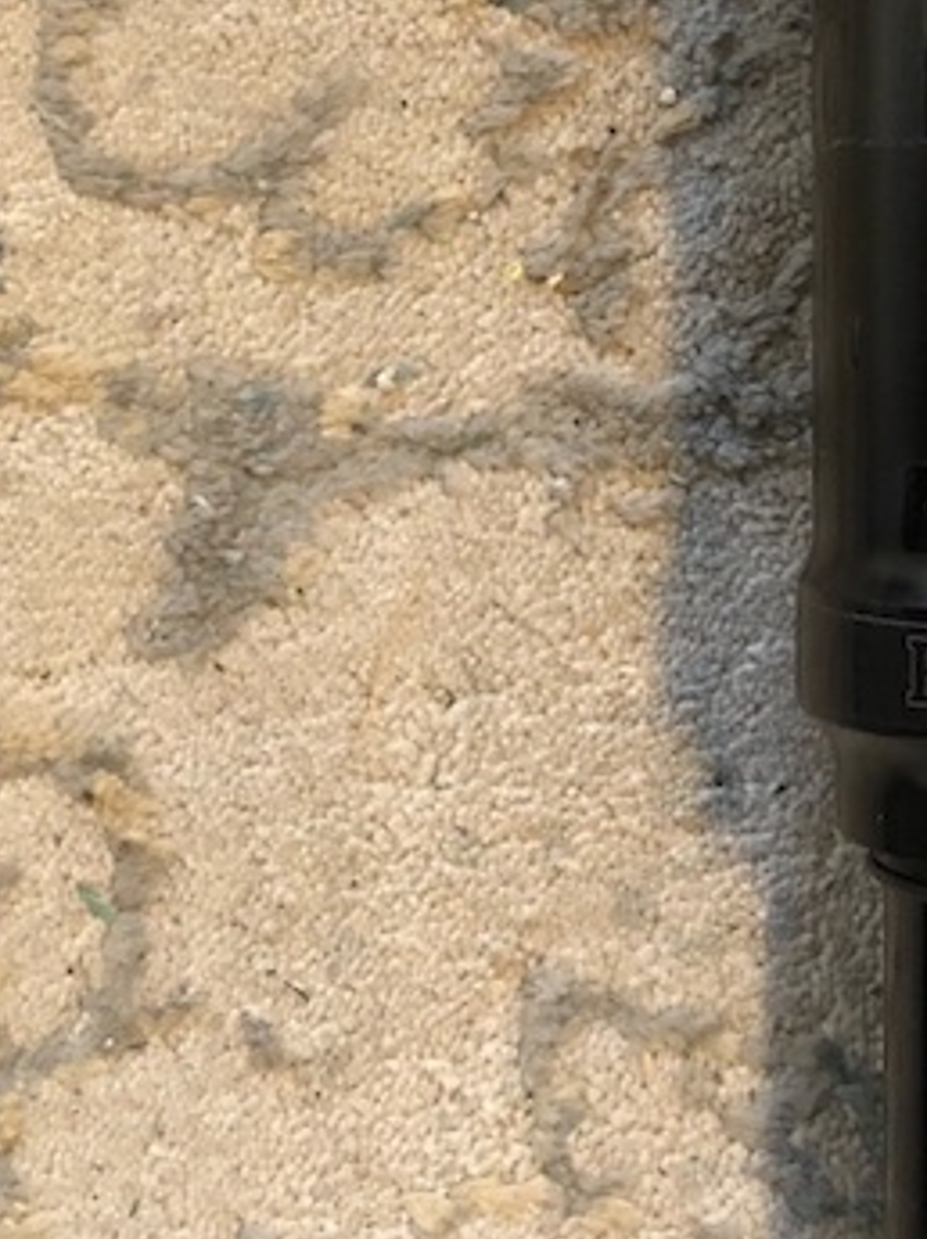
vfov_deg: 29.7
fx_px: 2325
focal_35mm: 65
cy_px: 431
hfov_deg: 21.8
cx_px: 913
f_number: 1.8
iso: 100
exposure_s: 1/5
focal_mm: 4
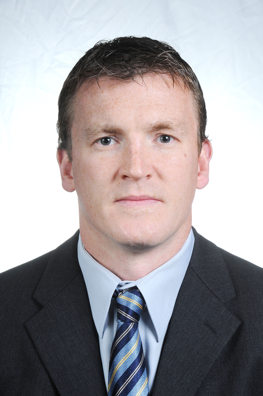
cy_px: 198
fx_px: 1236
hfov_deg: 12.1
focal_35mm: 112
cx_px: 132
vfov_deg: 18.2
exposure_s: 1/200
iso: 400
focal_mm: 75
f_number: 22
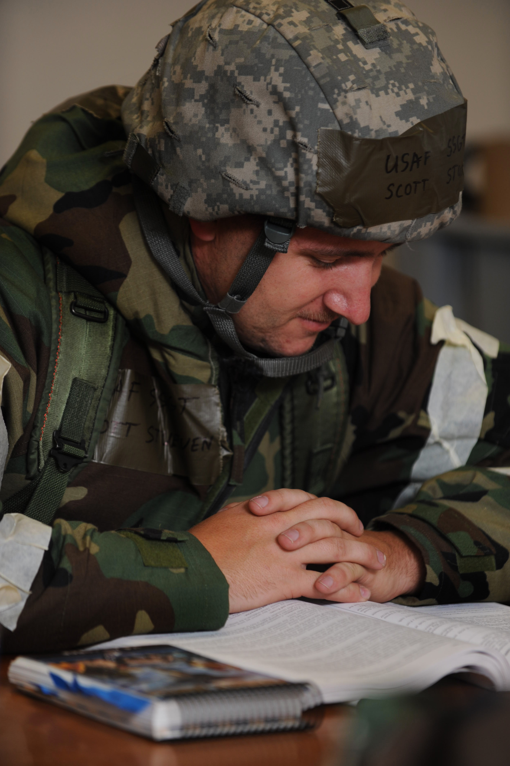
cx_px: 255
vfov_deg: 10.3
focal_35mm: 200
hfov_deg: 6.9
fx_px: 4255
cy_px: 383
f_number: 4
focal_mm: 200
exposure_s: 1/200
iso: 250
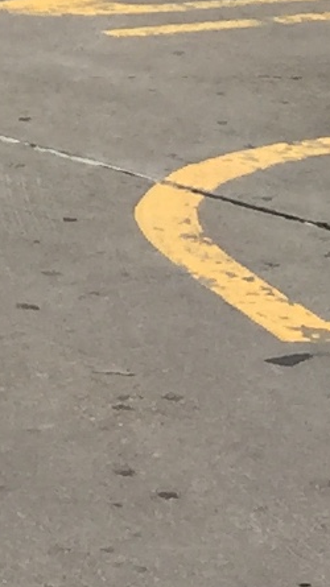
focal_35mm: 232
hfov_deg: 5.0
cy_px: -466
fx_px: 3612
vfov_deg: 8.9
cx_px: -540
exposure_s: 1/243
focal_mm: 4.15
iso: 32
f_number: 2.2
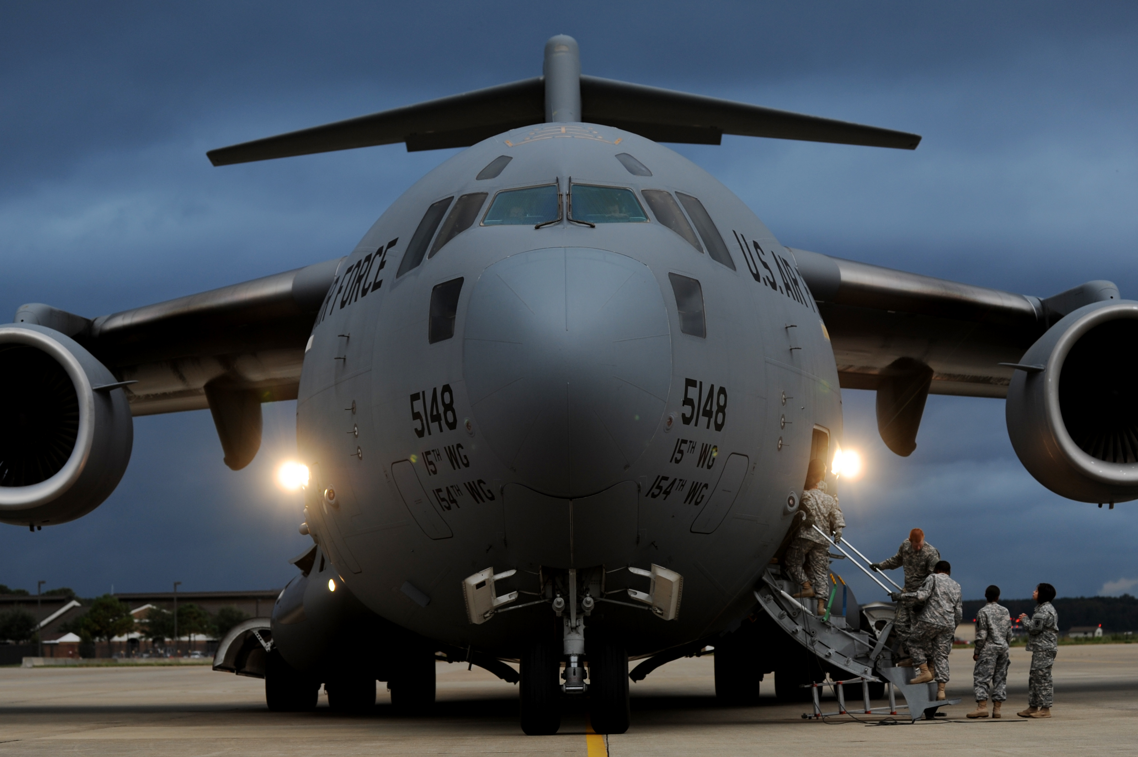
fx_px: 2211
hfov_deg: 28.9
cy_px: 378
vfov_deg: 19.4
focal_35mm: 70
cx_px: 569
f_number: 2.8
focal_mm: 70
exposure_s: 1/125
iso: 200
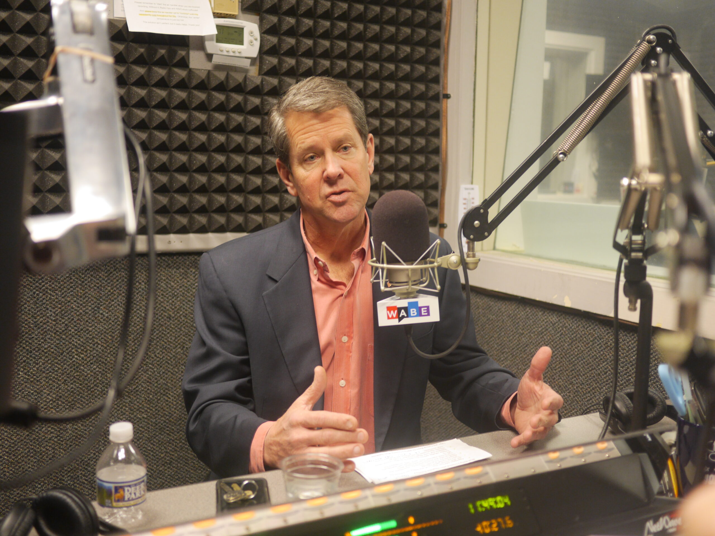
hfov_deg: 46.8
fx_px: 826
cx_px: 358
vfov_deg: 36.0
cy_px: 268
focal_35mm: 40
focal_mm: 20
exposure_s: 1/60
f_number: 1.7
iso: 500
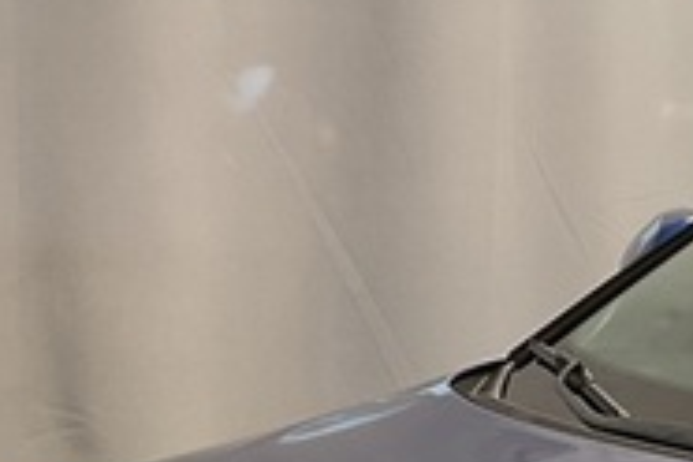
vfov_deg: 8.5
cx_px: 972
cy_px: 838
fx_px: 3003
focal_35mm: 156
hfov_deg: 12.6
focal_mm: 3
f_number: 1.8
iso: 64
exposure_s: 1/120
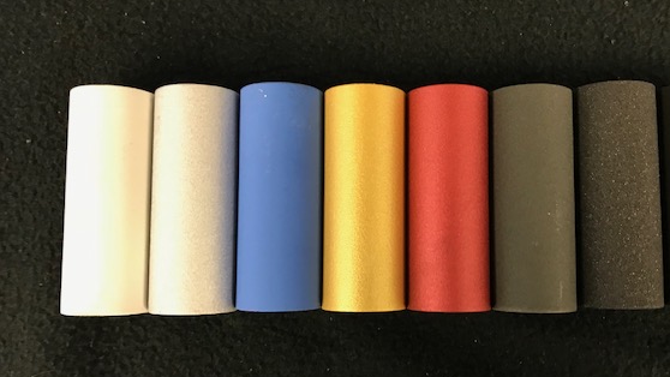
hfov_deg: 56.4
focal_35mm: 35
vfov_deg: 33.7
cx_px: 383
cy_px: 202
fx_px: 622
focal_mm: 3.99
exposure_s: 1/17
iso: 100
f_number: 1.8
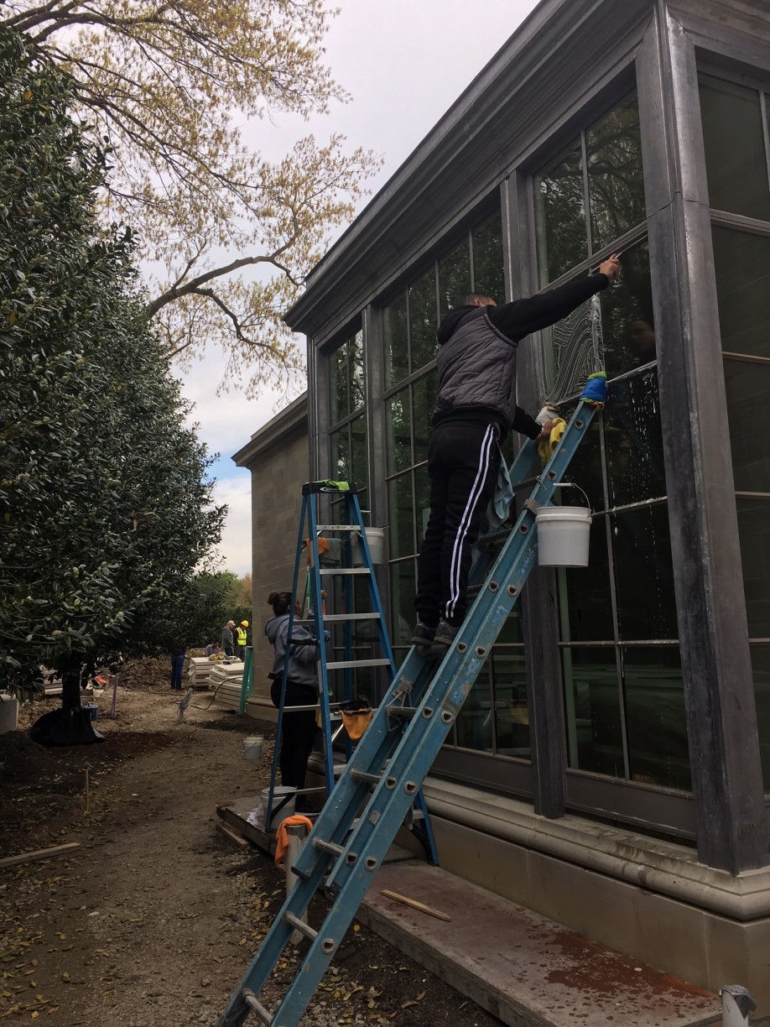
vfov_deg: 61.7
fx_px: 860
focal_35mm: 29
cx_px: 385
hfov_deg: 48.2
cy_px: 514
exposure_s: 1/605
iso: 25
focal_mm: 4.15
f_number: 2.2
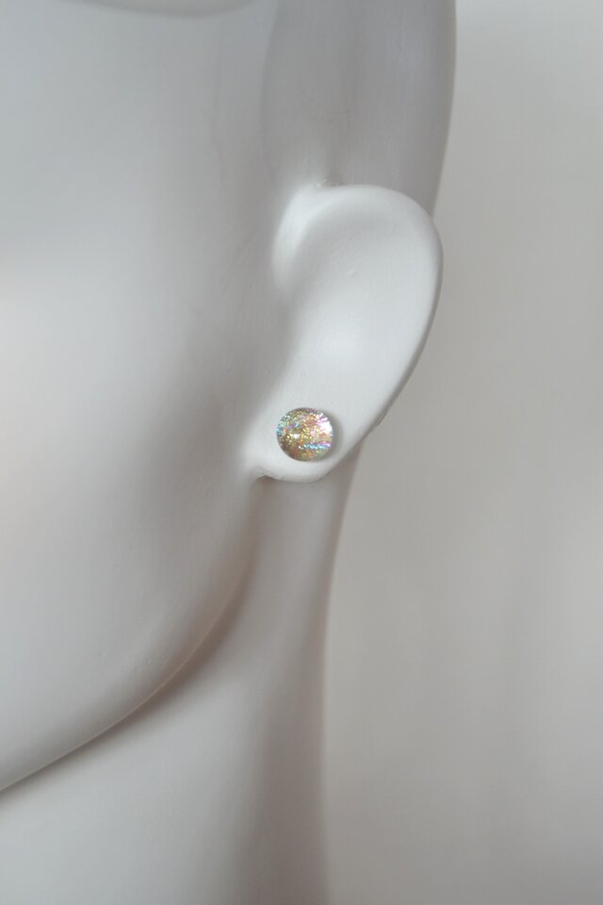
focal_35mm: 52
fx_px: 1319
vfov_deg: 37.9
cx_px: 302
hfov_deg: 25.8
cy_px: 452
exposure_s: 1/60
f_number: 5
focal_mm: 35
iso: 400
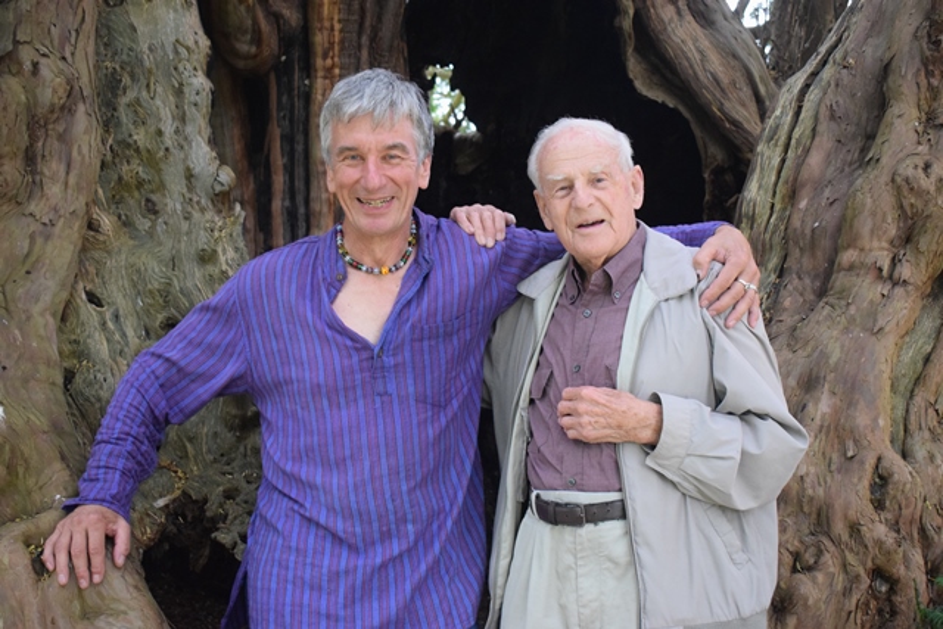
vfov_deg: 25.8
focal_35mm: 52
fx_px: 1375
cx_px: 472
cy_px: 314
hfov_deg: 37.8
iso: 3200
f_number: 4.5
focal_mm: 35
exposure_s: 1/50
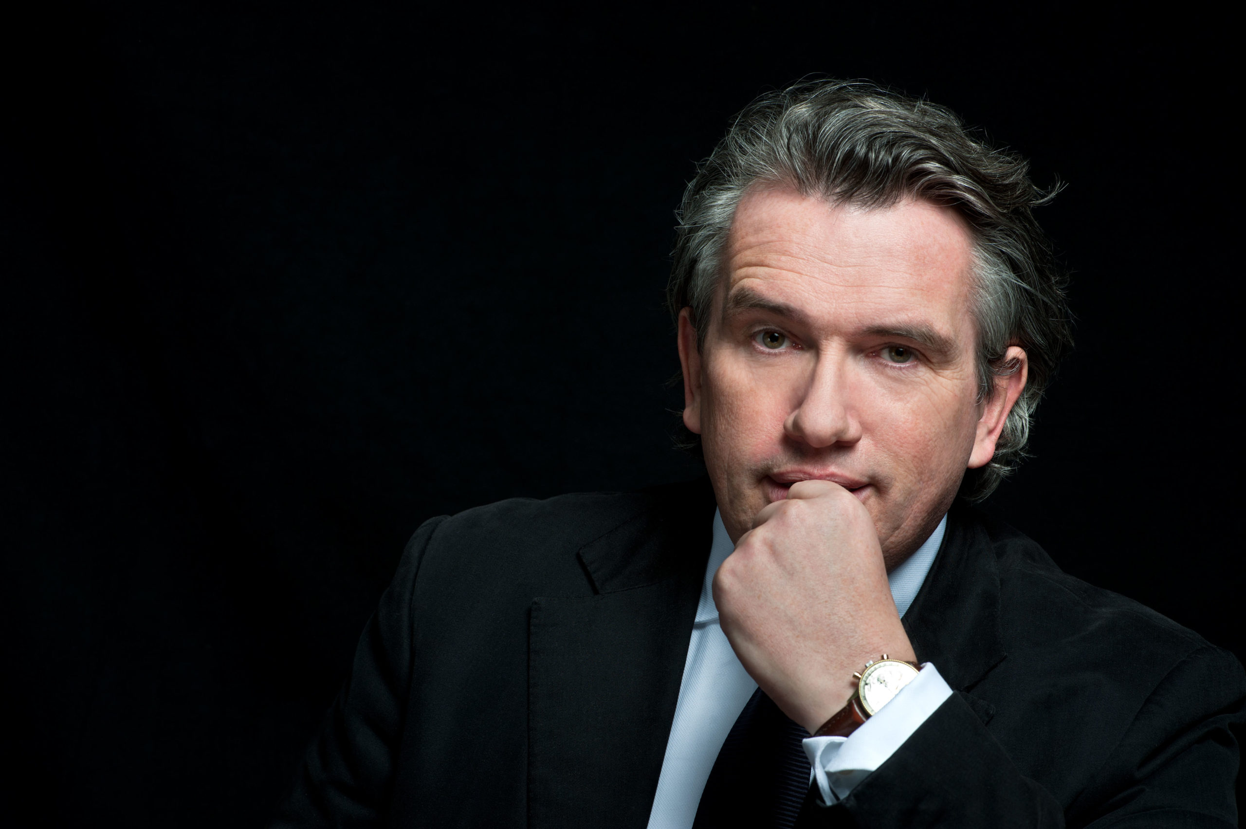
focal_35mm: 105
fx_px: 3631
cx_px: 623
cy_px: 414
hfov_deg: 19.5
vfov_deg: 13.0
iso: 200
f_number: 11
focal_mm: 105
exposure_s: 1/200
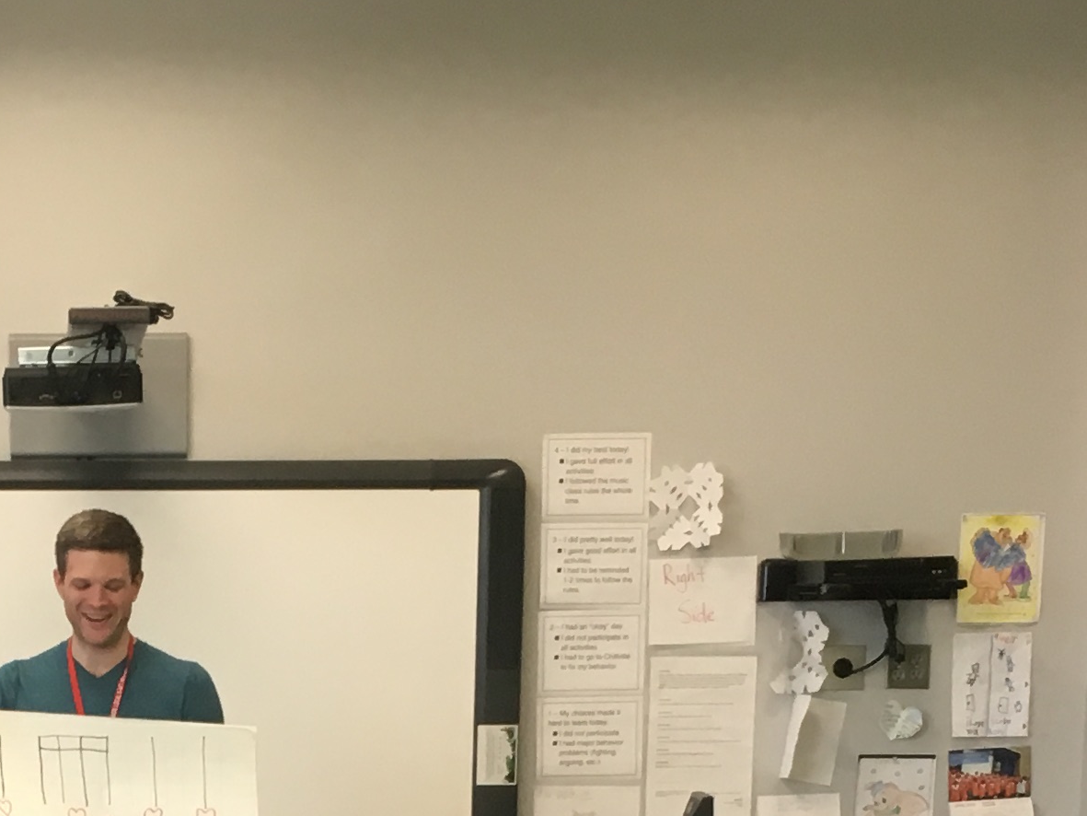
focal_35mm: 99
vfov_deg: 13.8
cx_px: 108
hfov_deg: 19.5
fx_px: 3109
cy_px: 1324
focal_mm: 4.15
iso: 50
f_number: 2.2
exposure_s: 1/30
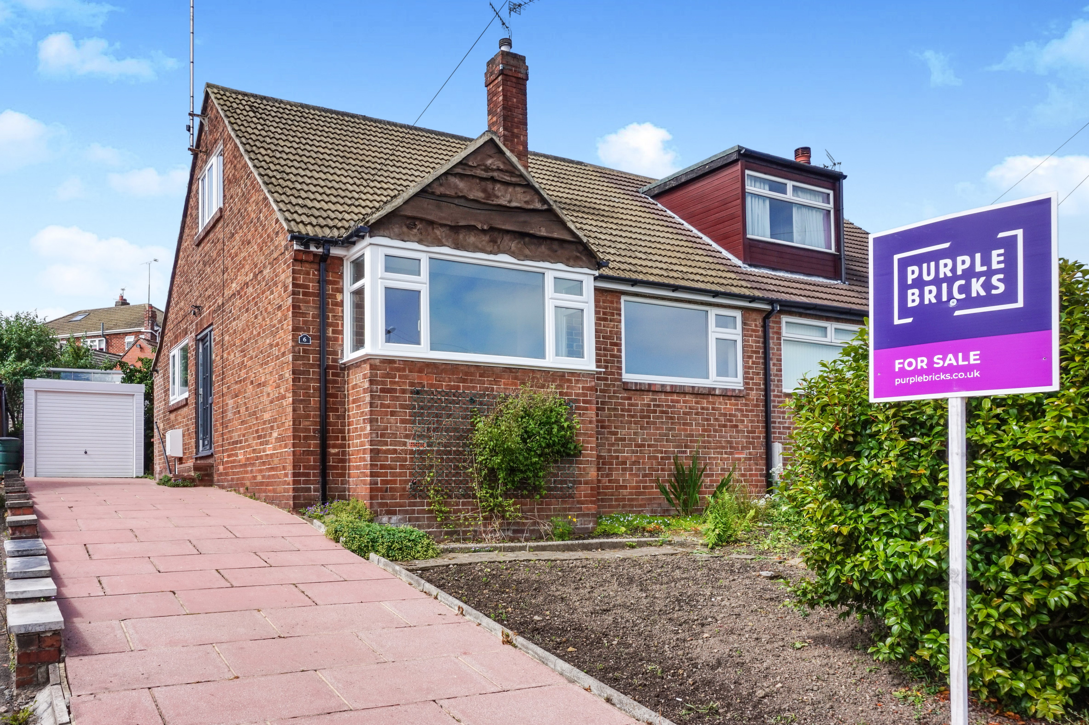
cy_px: 362
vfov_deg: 53.1
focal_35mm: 24
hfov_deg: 73.8
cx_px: 544
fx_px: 726
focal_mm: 16
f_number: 14
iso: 100
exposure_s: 1/80
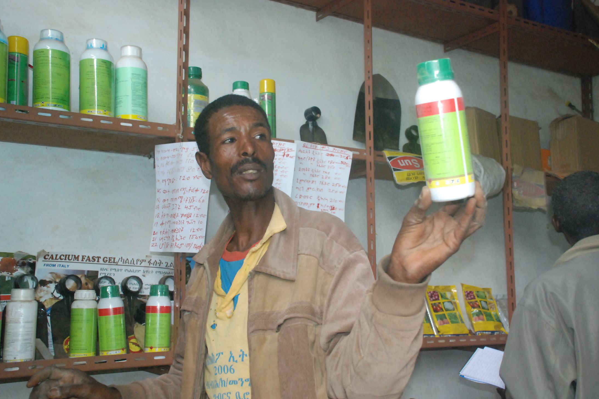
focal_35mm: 41
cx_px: 304
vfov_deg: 32.6
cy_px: 200
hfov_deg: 47.4
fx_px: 682
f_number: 5.6
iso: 1600
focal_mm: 26
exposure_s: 1/100
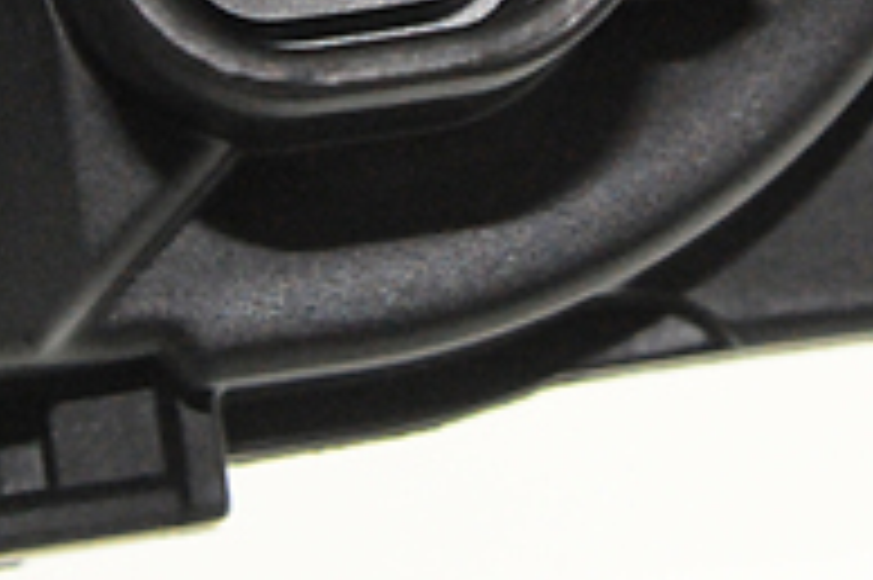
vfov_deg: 2.8
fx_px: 11969
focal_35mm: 494
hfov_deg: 4.2
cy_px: -191
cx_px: 472
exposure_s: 1/125
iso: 3200
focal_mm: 100
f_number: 11
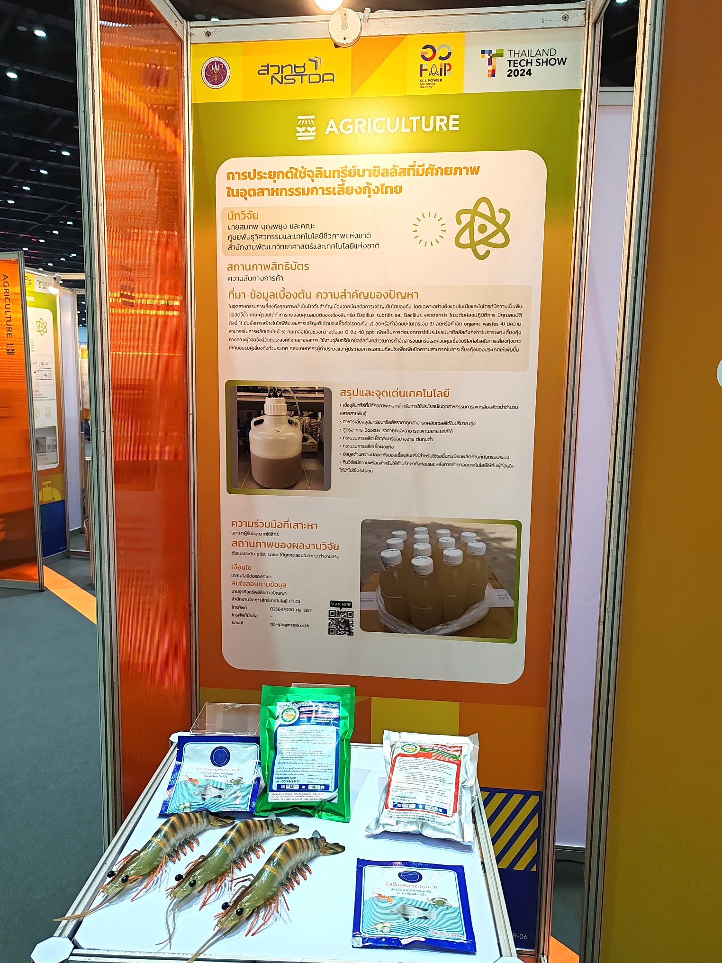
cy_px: 482
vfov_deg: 65.3
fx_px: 751
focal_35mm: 27
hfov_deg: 51.4
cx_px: 361
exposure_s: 1/100
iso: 400
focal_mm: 6.12
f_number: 1.9
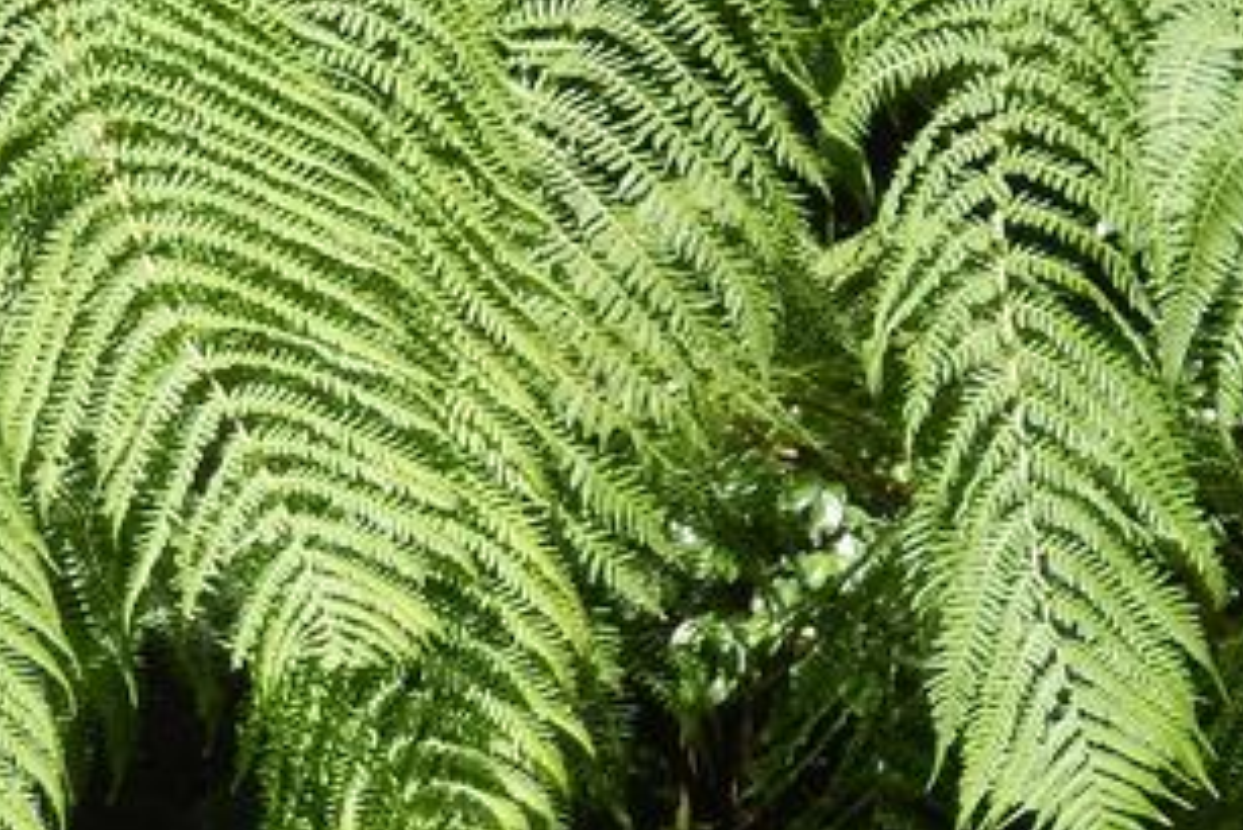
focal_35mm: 227
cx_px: 219
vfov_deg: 6.1
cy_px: 510
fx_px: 7841
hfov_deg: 9.0
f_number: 4.8
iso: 125
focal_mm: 12
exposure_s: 1/250
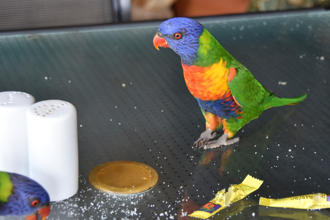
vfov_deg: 17.5
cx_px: 165
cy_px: 110
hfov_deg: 26.0
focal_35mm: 78
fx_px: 715
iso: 400
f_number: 5.6
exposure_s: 1/125
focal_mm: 52
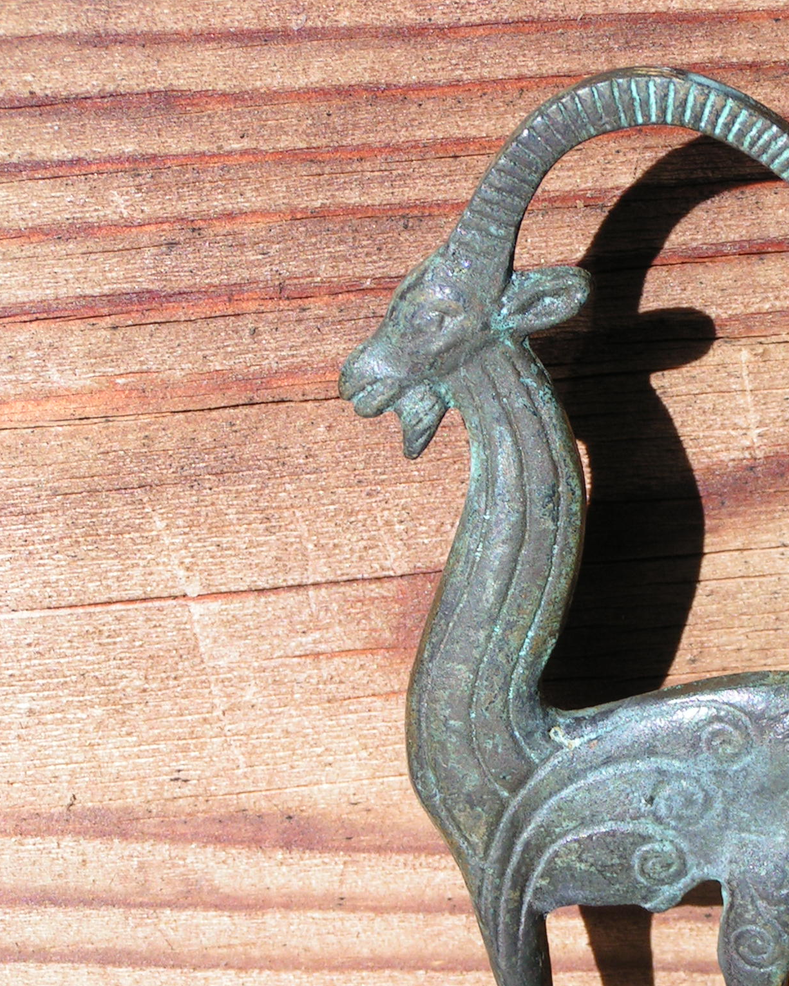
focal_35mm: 141
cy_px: 494
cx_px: 647
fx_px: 4115
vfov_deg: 13.7
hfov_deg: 10.9
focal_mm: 16.6
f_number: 5.6
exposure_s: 1/250
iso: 50
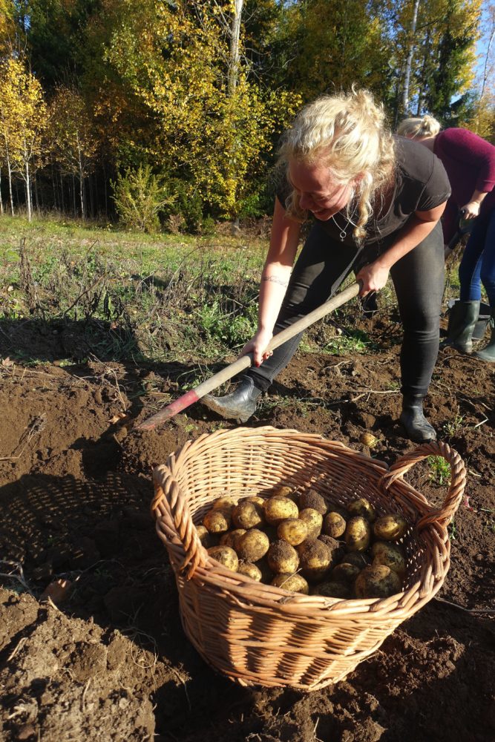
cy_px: 371
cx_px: 248
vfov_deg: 73.7
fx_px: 495
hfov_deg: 53.1
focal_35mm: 24
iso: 125
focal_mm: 8.8
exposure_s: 1/400
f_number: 4
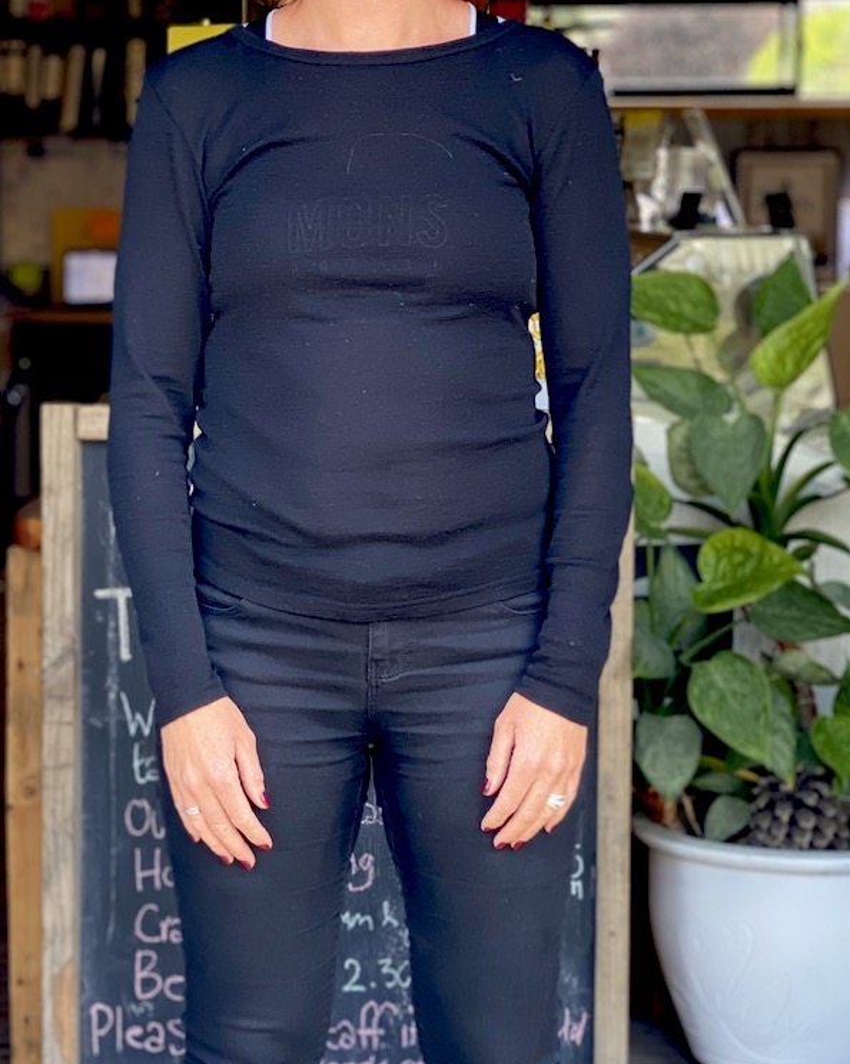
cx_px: 371
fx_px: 2863
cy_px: 623
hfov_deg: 16.9
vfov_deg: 21.0
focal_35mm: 91
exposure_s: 1/122
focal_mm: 6
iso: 32
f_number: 2
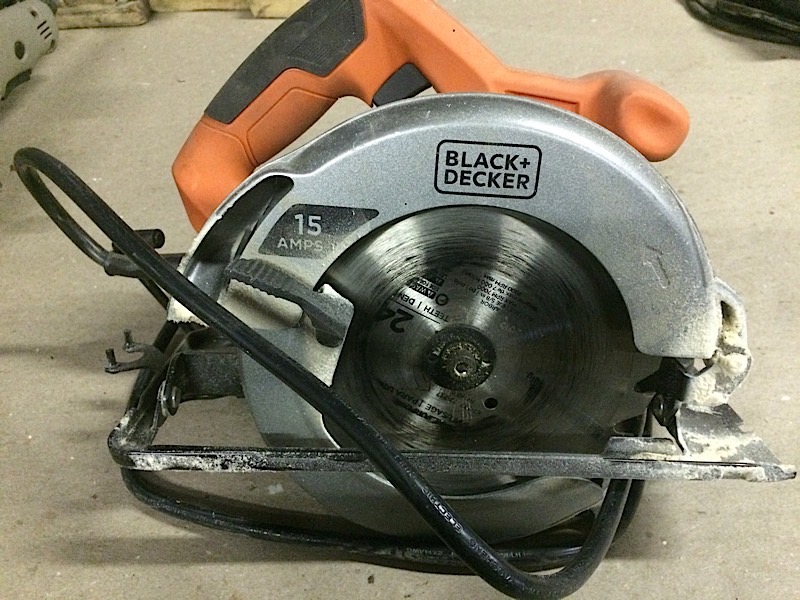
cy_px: 300
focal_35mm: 29
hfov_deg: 61.7
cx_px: 400
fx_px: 670
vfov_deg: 48.2
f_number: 2.2
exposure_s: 1/15
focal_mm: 4.15
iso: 500
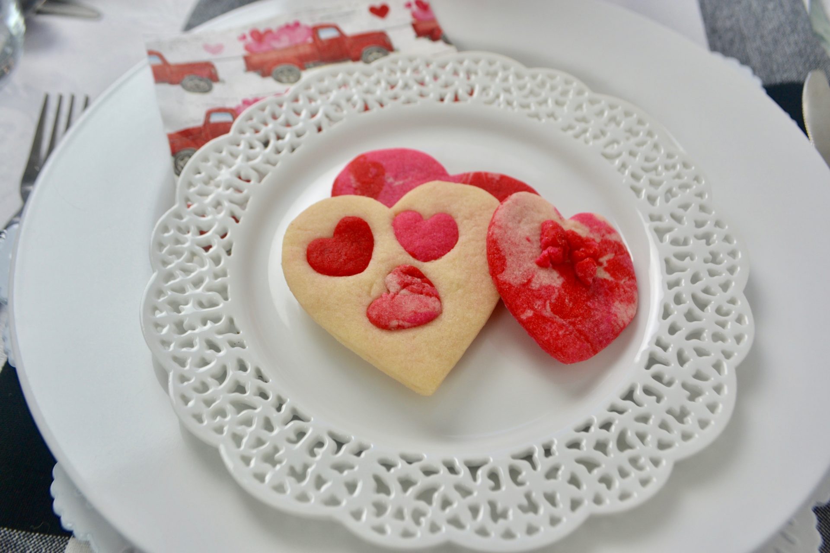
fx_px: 622
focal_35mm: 27
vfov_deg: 47.9
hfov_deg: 67.4
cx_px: 415
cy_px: 276
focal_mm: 18
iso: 320
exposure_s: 1/125
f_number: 5.6
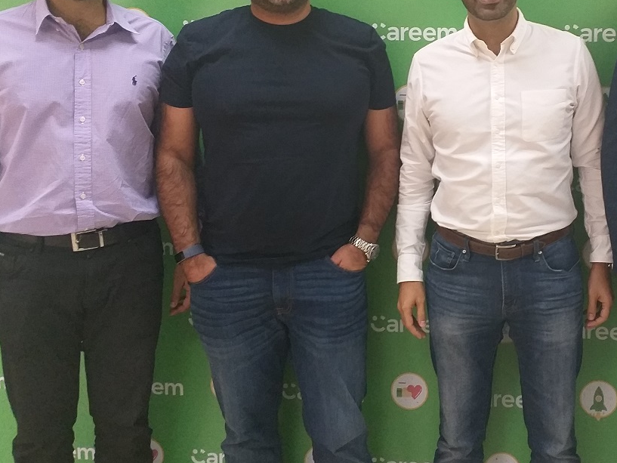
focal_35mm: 44
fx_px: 784
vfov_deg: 32.4
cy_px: 133
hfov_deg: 41.9
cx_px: 449
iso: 200
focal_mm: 3.93
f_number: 1.7
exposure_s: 1/50
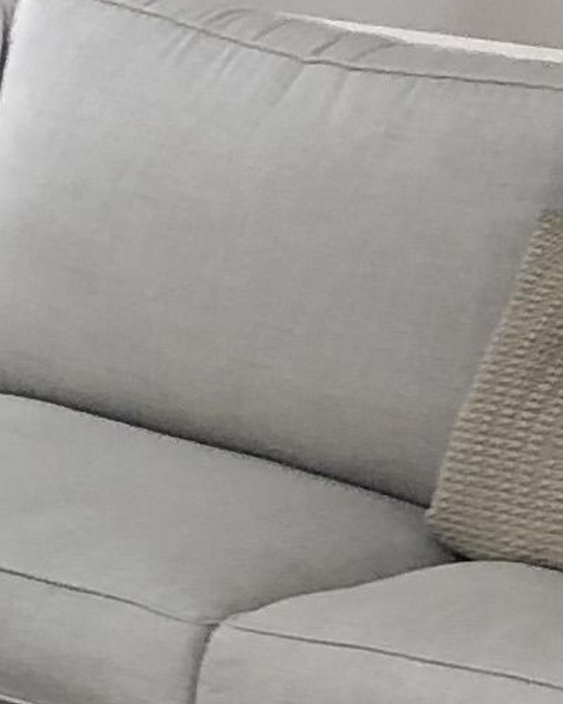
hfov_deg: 6.5
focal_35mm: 221
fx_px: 4604
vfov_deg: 8.7
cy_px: 255
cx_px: -983
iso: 20
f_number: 1.8
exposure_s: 1/30
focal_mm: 3.99
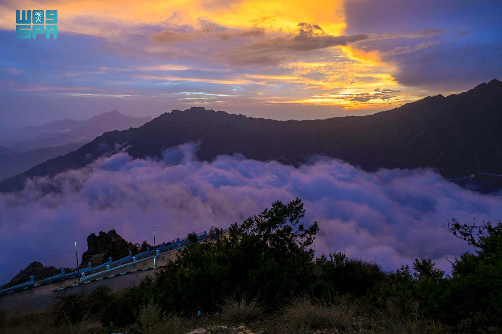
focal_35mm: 24
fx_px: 335
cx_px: 251
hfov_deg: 73.8
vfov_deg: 53.1
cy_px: 167
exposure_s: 1.6
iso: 160
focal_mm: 24
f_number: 22
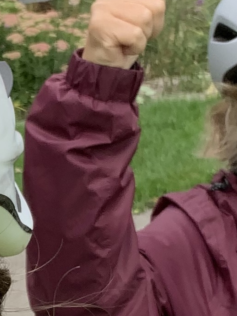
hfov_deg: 10.2
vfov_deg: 13.6
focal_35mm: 144
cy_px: 270
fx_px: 1314
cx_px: -32
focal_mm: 2.87
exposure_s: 1/187
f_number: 2.2
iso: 16
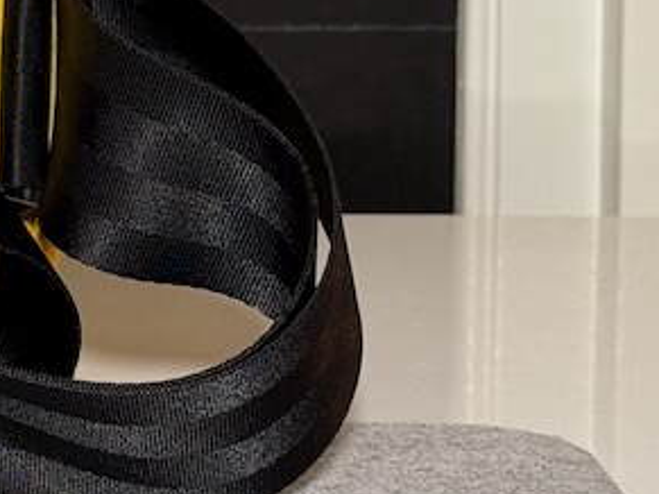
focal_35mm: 169
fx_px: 3216
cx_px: -299
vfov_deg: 8.7
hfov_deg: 11.3
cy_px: -127
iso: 100
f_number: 1.78
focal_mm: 6.76
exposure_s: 1/60
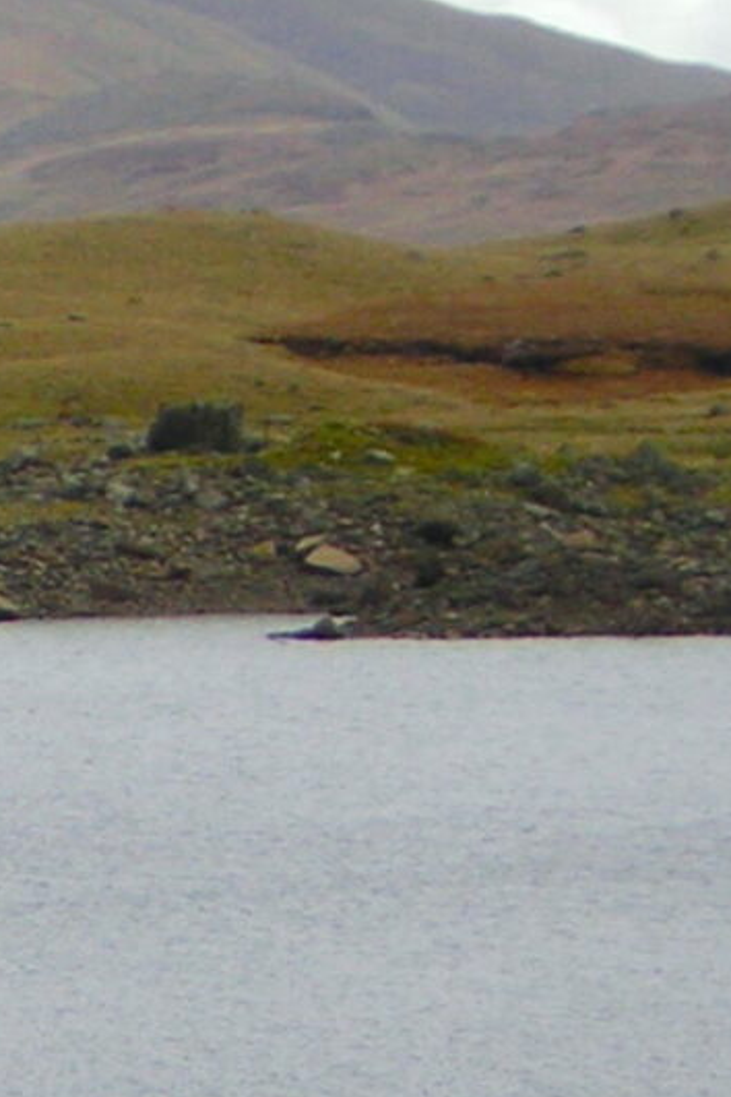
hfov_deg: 4.2
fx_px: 9898
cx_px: -704
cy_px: 723
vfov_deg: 6.3
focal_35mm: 325
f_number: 4.7
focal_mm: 14.1
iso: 50
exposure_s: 1/247
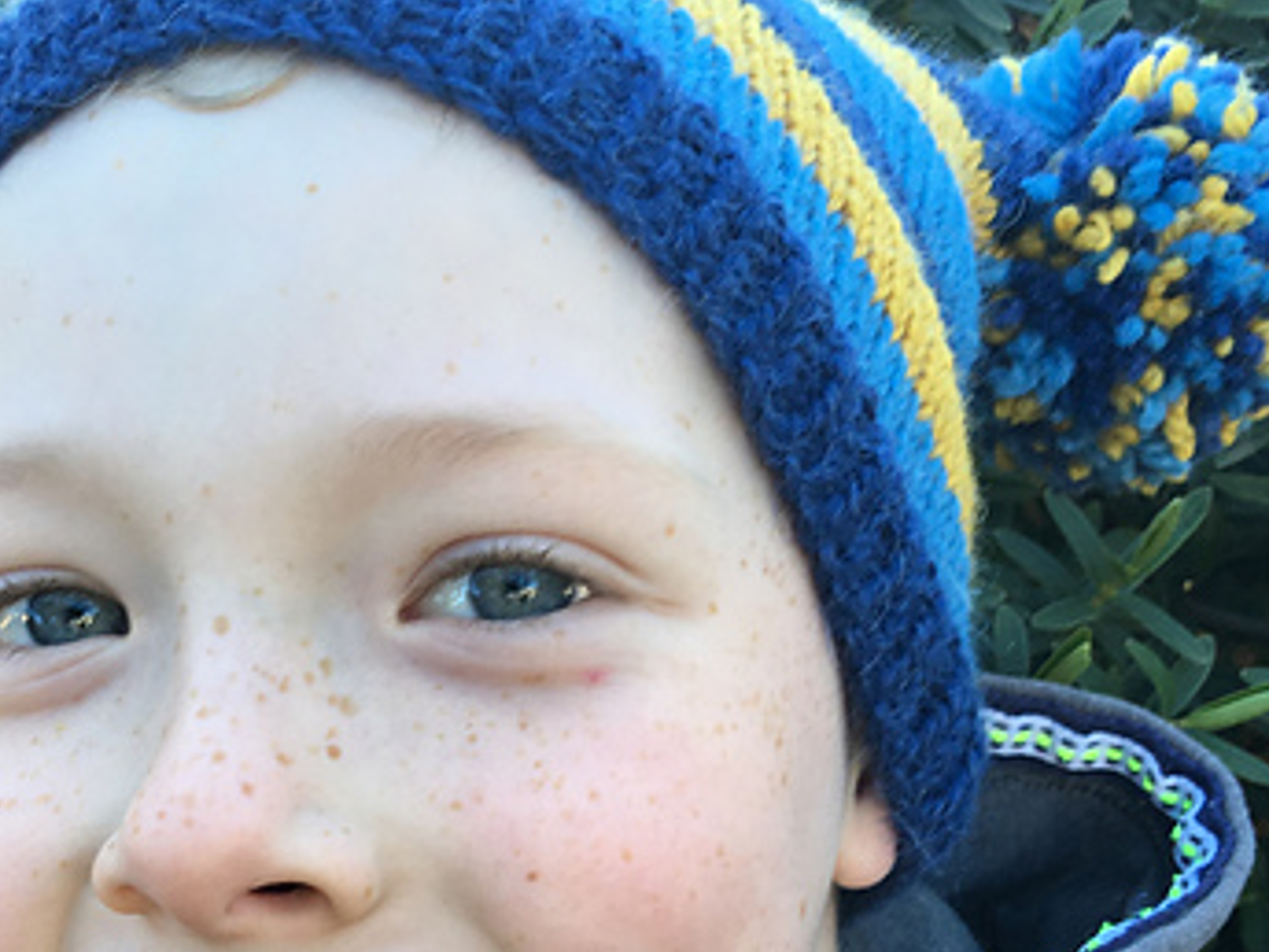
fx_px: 1980
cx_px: 472
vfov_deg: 26.5
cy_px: 760
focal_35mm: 54
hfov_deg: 35.3
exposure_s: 1/100
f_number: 2.2
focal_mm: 4.15
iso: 32
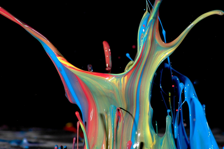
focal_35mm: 499
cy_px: 61
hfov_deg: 4.1
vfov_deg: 2.8
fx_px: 3102
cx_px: 124
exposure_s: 1/200
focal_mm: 185
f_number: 16
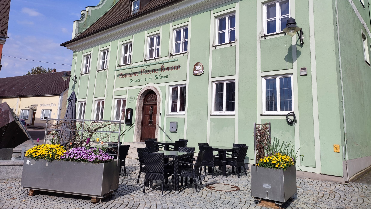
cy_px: 77
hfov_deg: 67.9
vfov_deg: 41.2
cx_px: 181
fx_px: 275
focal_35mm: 28
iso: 50
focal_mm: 6.04
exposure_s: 1/788
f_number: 1.9
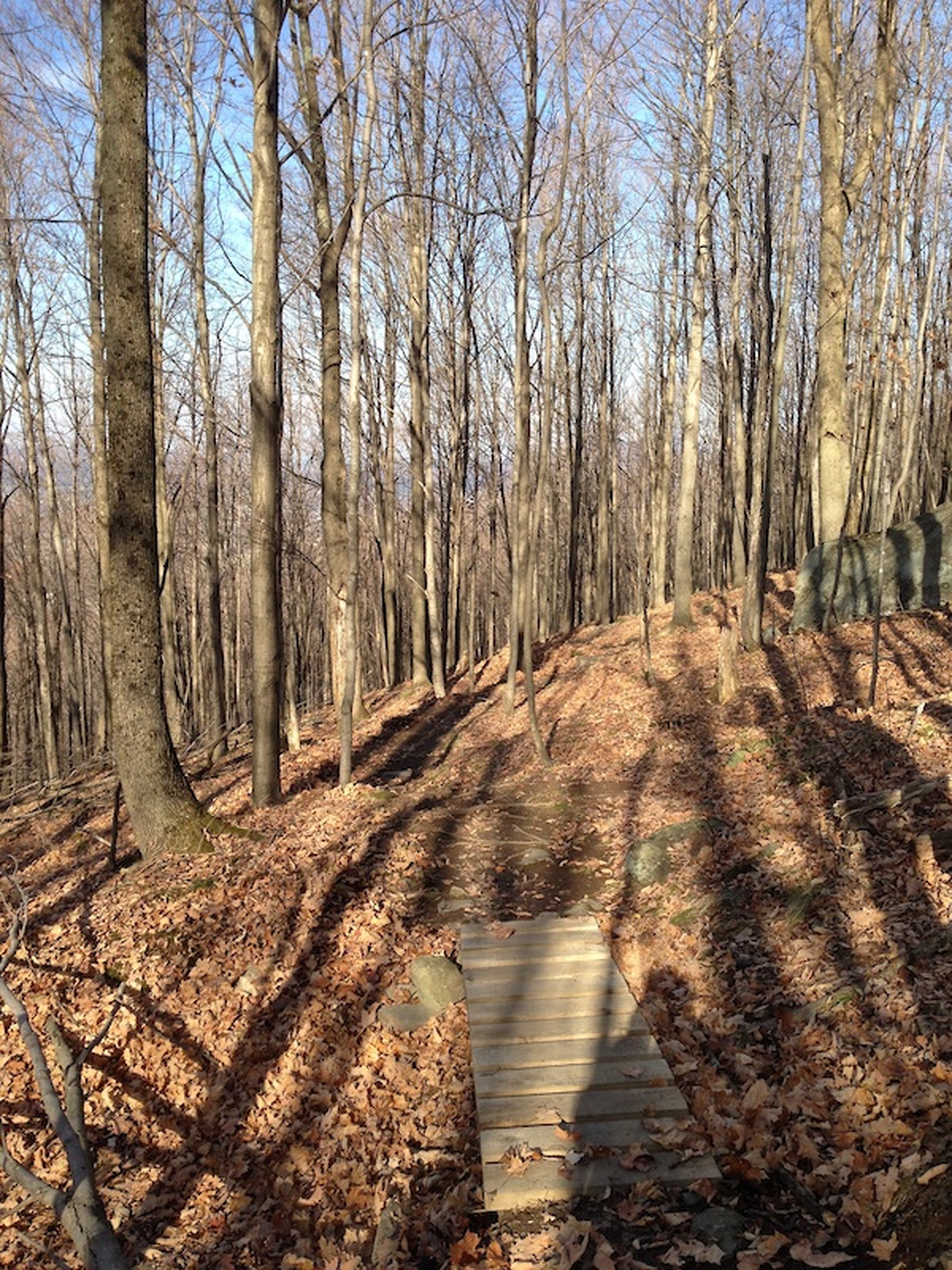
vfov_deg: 55.4
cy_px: 635
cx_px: 476
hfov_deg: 42.9
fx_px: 1210
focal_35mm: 33
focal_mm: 4.12
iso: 50
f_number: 2.4
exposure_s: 1/398
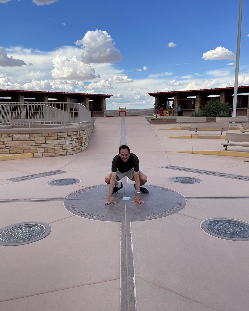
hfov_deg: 47.1
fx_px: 286
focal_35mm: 31
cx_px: 121
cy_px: 164
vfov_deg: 57.2
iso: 32
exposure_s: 1/1689
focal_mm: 4.2
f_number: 1.6
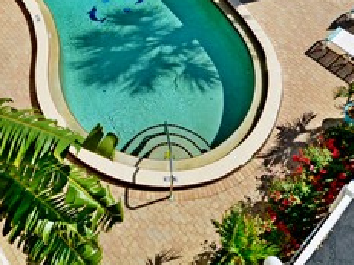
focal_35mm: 40
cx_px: 115
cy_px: -51
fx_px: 409
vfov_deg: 30.6
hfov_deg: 46.0
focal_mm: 10
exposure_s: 1/320
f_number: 9
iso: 100
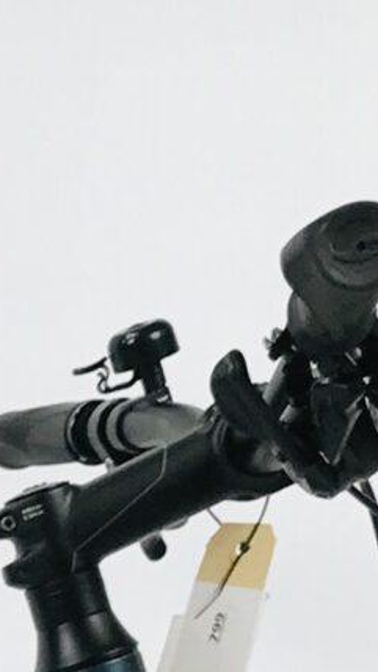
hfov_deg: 6.3
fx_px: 3246
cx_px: -574
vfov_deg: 11.0
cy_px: 1228
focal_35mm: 182
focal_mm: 3.99
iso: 32
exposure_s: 1/50
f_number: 1.8
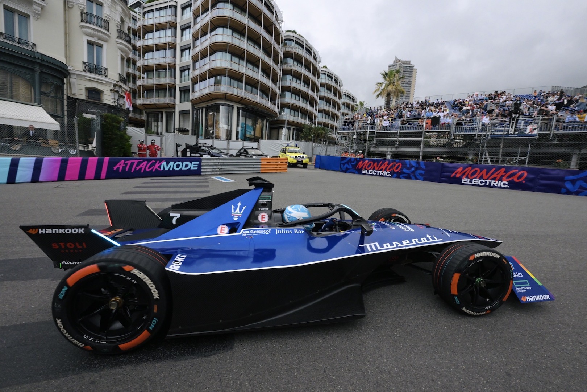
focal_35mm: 14
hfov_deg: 104.3
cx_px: 294
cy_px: 196
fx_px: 228
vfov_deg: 81.2
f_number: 16
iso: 2500
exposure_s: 1/2000
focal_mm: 14
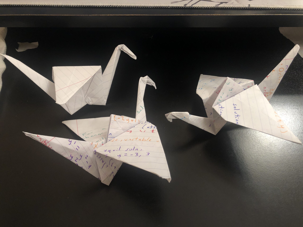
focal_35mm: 28
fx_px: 245
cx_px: 152
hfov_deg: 63.4
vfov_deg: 49.7
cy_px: 114
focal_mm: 4
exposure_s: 1/15
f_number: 1.8
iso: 100
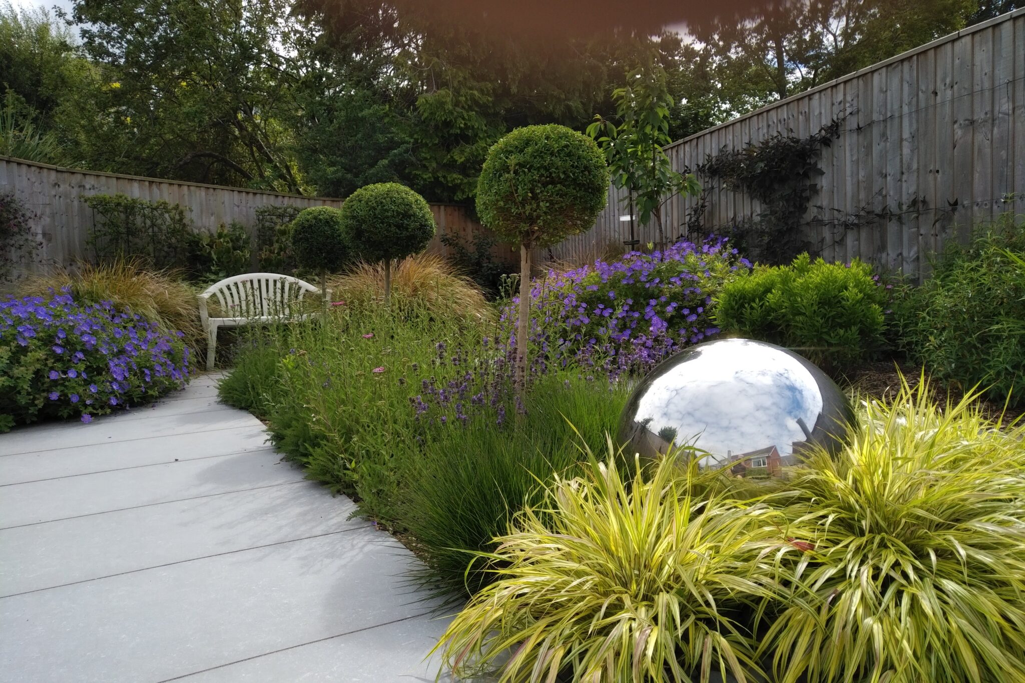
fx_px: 712
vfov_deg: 51.3
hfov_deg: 71.5
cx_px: 512
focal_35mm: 25
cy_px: 342
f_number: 2
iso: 100
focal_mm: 4.52
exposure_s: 1/1180
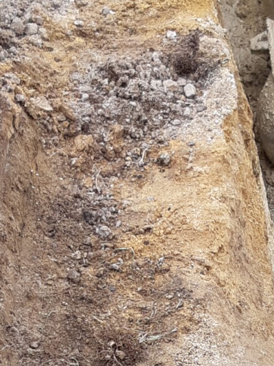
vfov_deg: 16.9
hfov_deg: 12.9
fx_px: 1203
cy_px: 367
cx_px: 250
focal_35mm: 114
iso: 40
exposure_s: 1/247
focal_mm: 3.93
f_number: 1.7
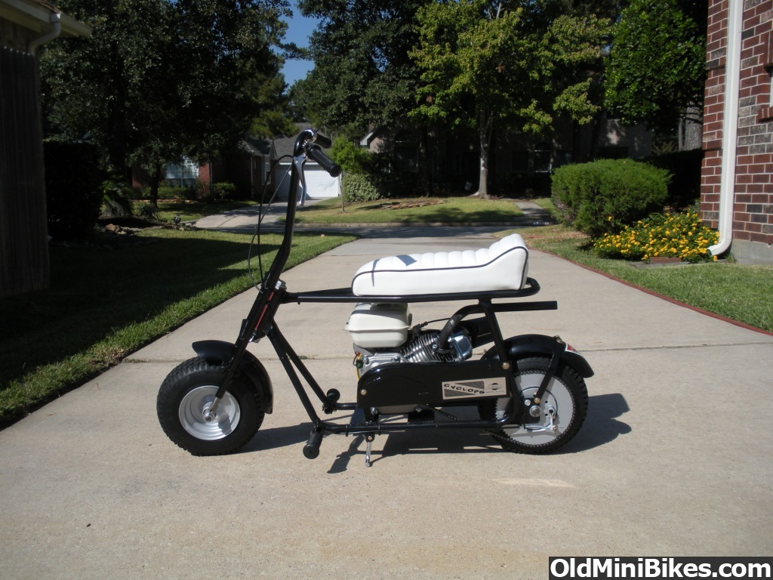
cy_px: 290
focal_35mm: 36
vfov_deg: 39.7
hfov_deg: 51.4
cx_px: 386
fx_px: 804
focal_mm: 6.3
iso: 64
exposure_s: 1/1022
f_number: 3.5
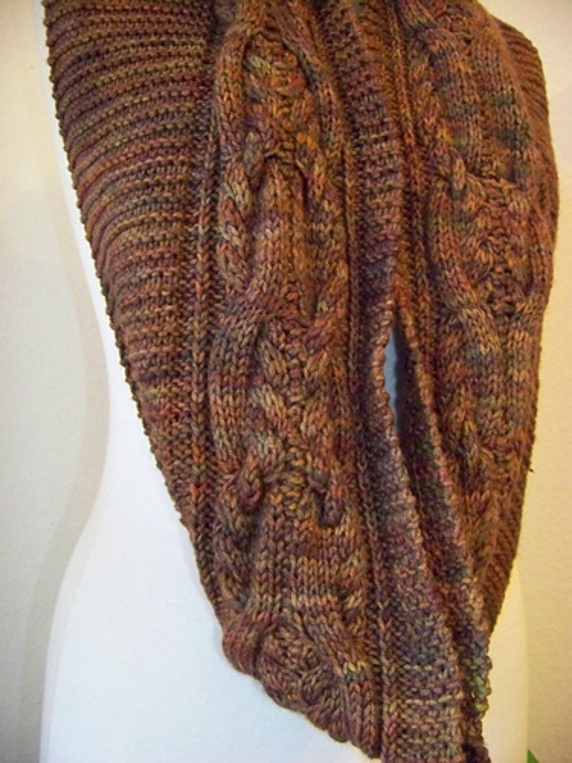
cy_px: 382
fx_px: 793
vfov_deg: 51.4
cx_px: 286
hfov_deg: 39.7
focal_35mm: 36
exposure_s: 1/30
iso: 1250
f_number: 2.8
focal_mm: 5.85
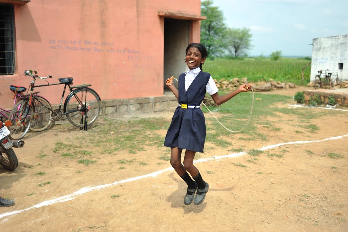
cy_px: 116
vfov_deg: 37.8
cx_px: 174
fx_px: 338
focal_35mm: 35
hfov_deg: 54.5
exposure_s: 1/1600
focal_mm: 35
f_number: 3.2
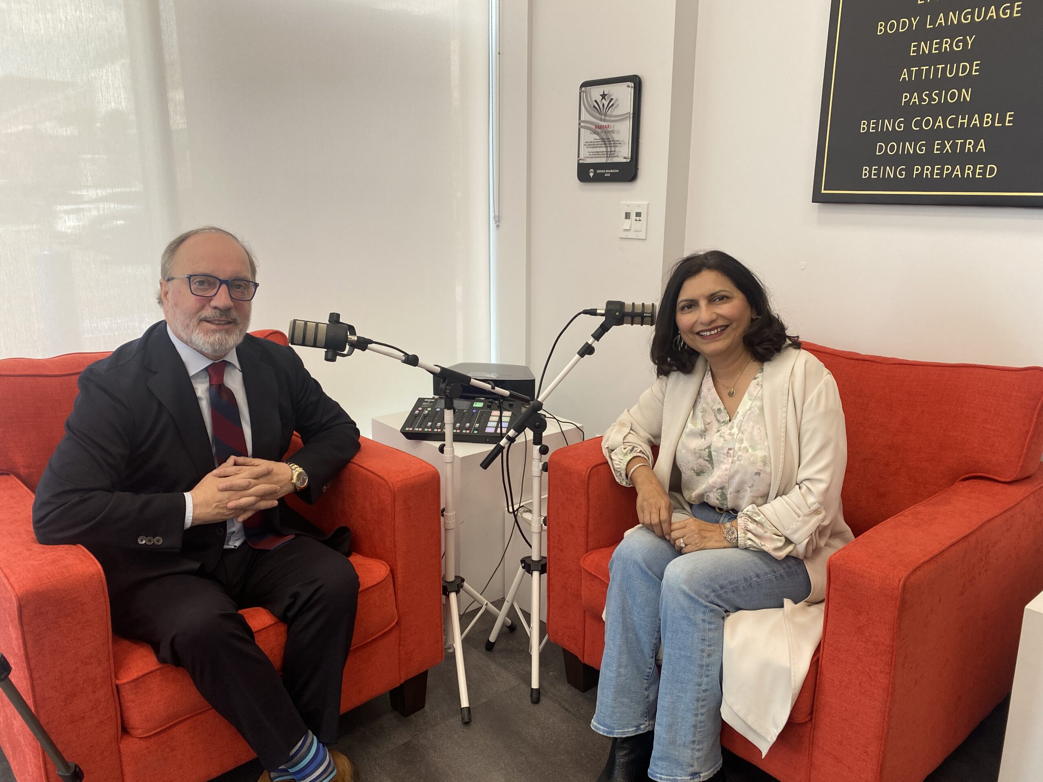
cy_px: 391
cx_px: 522
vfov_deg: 53.1
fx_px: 783
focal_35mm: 26
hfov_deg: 67.3
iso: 64
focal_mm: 4.25
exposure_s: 1/120
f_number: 1.8
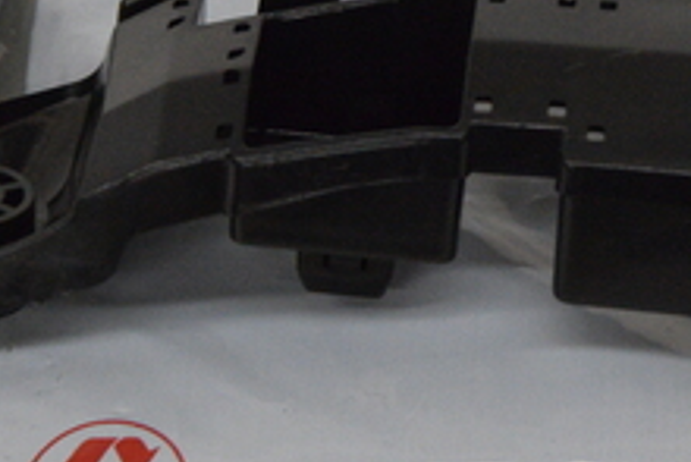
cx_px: 600
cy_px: 94
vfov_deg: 6.1
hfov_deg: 9.0
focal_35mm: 227
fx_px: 4360
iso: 5000
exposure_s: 1/160
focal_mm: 52
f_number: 11
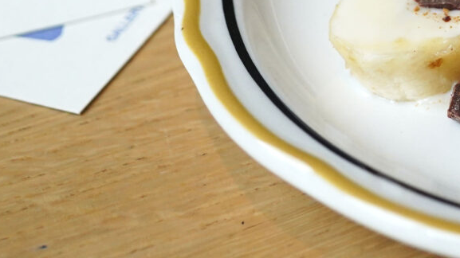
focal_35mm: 186
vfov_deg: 6.3
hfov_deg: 11.3
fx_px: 2268
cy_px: -275
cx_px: 564
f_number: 4
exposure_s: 1/1600
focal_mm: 50
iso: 3200
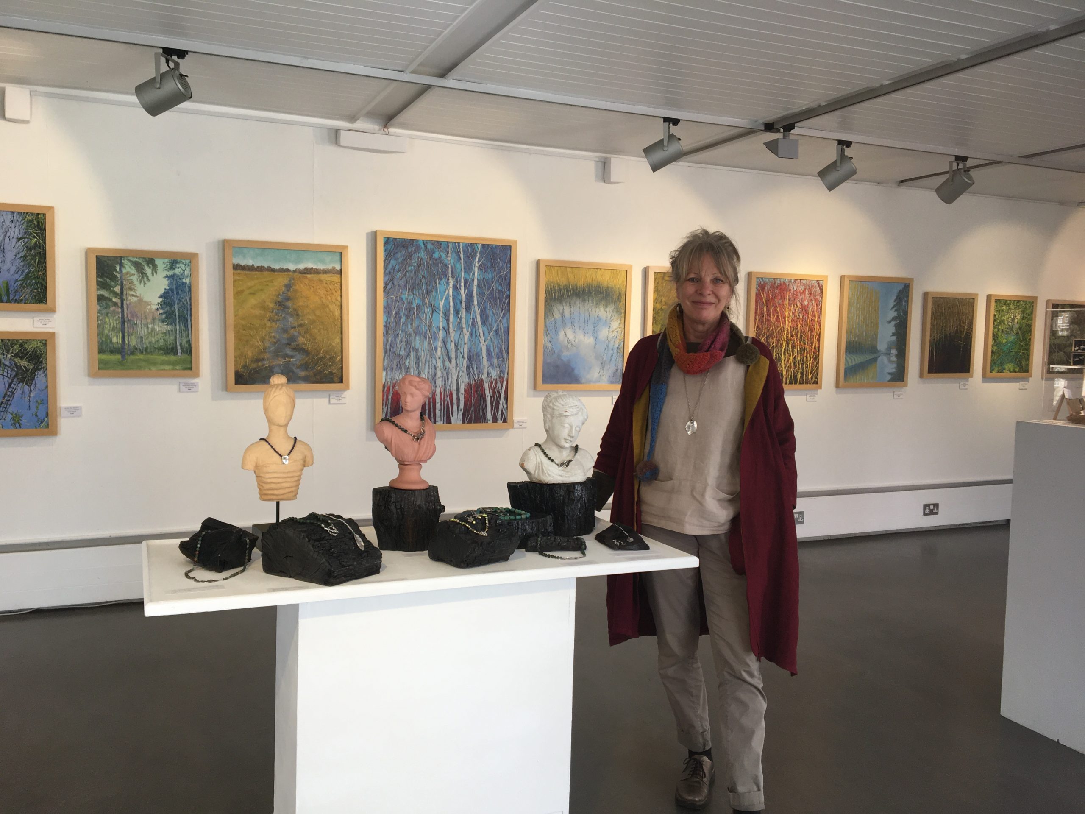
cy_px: 407
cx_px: 542
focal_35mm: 29
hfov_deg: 61.7
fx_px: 909
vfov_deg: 48.2
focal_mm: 4.15
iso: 32
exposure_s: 1/100
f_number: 2.2
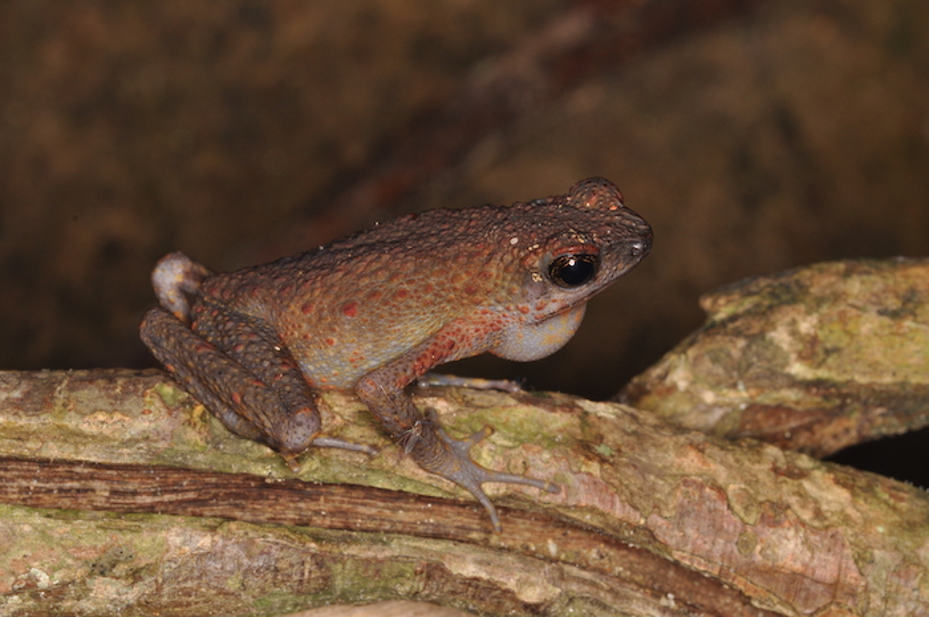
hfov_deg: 13.1
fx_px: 4060
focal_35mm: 158
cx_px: 464
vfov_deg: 8.7
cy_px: 308
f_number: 18
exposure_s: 1/100
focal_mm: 105
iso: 200
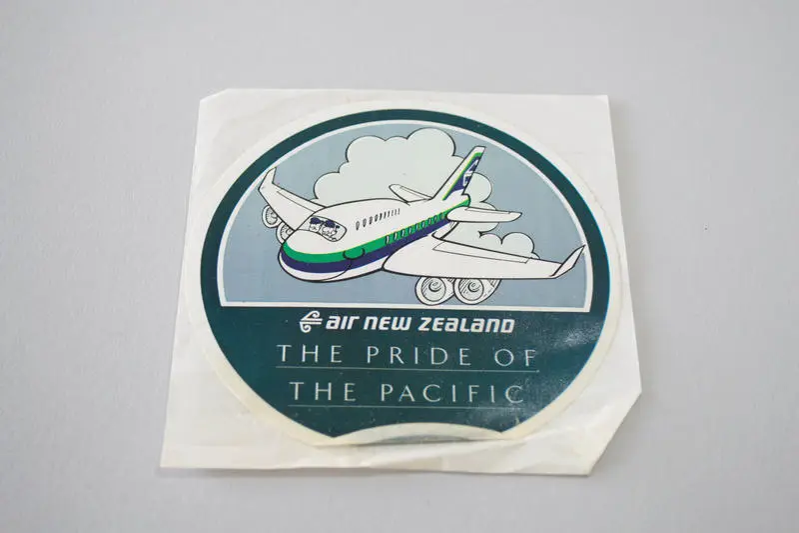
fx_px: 1331
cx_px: 400
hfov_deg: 33.4
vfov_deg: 22.6
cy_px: 266
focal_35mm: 60
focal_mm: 40
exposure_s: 1/80
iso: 400
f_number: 5.3
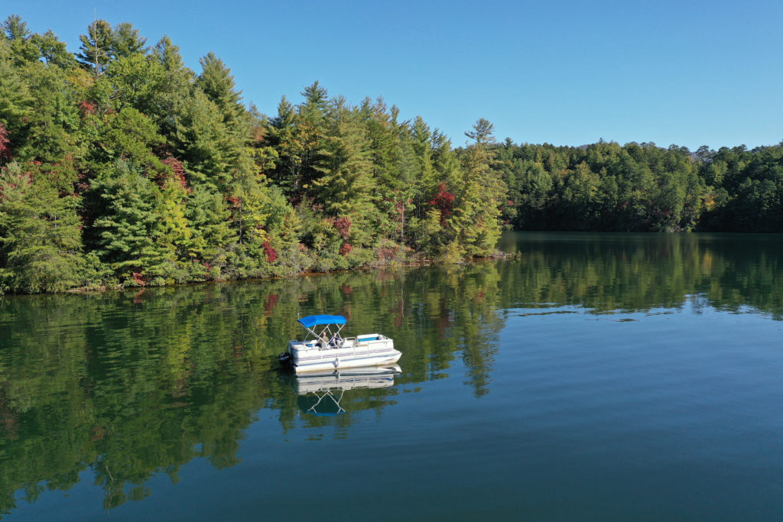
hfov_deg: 65.5
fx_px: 609
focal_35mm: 28
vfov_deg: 46.4
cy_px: 261
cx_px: 392
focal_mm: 10.3
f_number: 4
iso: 100
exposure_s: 1/640
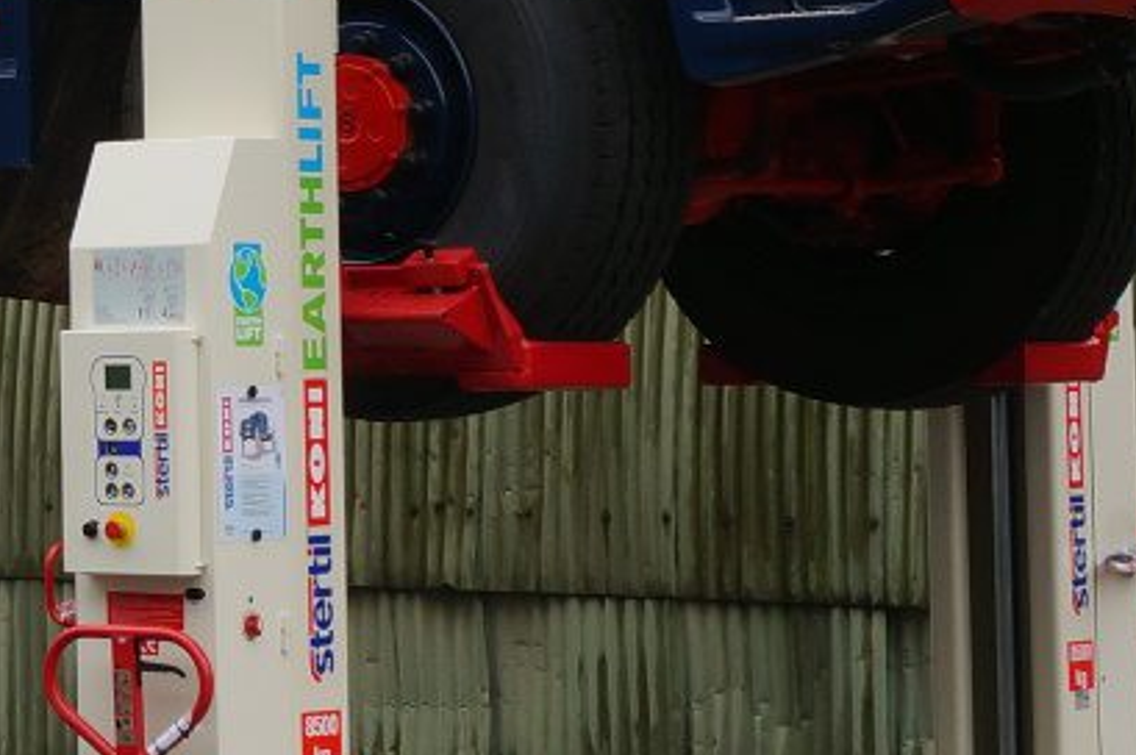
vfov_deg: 9.0
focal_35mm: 151
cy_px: 39
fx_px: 4774
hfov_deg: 12.9
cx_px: -546
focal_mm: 21
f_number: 11
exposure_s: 1/80
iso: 100
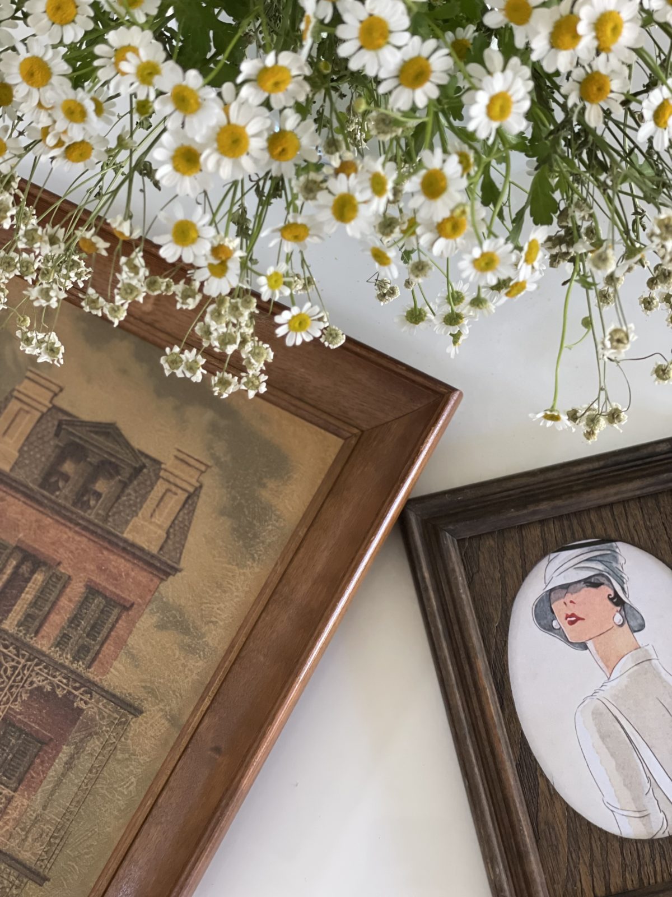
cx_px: 336
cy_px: 448
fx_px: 1346
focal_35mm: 52
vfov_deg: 36.8
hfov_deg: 28.0
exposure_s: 1/118
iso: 250
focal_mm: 6
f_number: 2
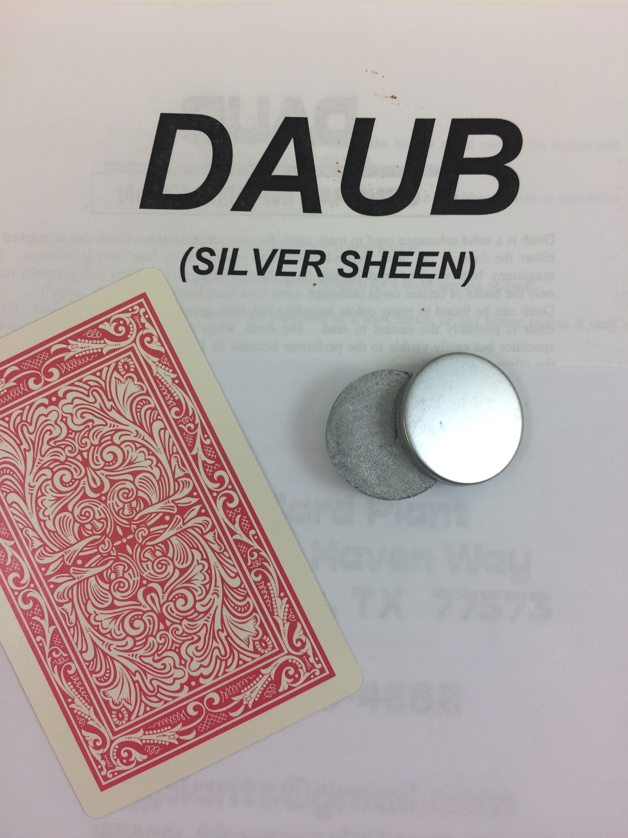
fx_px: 701
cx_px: 314
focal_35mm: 29
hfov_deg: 48.2
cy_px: 419
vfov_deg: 61.7
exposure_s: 1/121
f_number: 2.2
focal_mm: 4.15
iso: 32
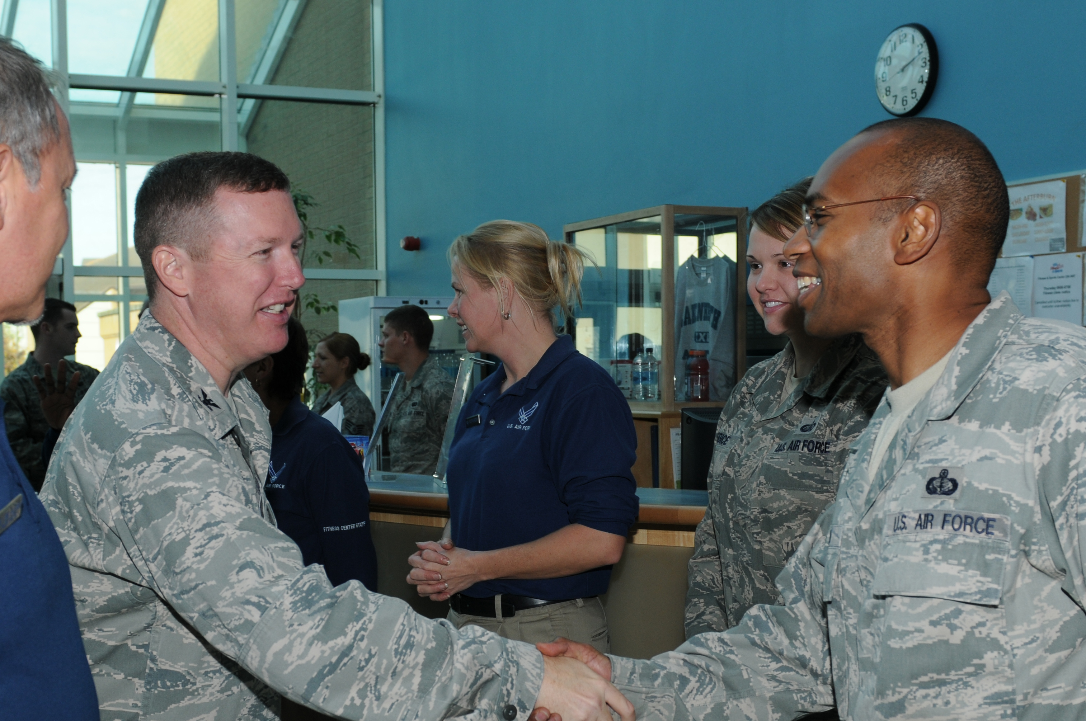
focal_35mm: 51
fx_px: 1537
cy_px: 473
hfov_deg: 38.9
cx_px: 514
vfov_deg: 26.3
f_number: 5
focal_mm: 24
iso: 200
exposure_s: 1/160
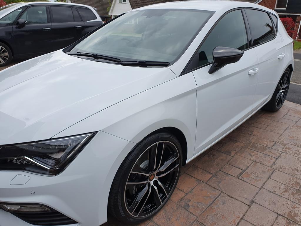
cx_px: 150
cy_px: 113
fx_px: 226
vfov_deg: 53.1
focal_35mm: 26
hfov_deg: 67.3
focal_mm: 4.32
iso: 50
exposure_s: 1/1364
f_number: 2.4
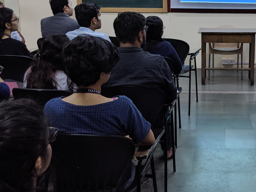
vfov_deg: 28.6
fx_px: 370
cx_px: 222
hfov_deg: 36.2
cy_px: 44
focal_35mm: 50
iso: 48
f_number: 1.8
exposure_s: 1/49.9
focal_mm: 4.44
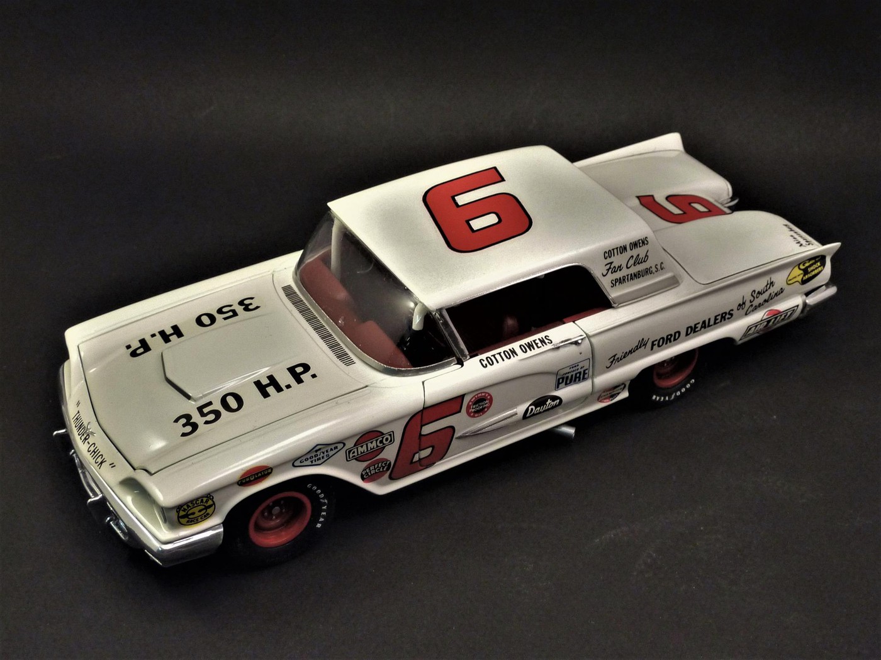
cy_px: 330
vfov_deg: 30.3
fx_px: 1222
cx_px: 440
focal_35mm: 48
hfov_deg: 39.7
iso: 320
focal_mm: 7.9
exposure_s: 1/30
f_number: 3.8
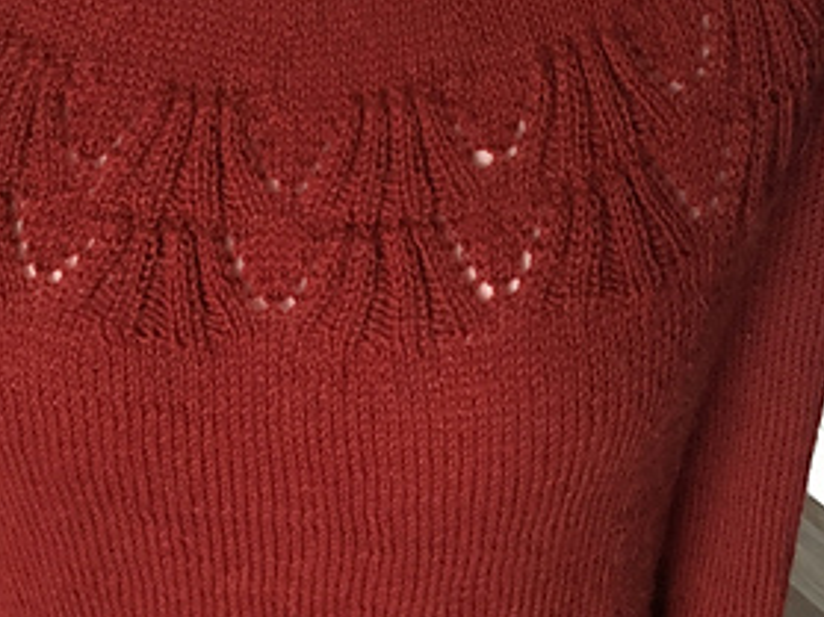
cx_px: 360
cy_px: 117
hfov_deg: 36.8
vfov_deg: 27.4
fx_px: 1237
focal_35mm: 52
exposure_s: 1/17
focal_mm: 4.15
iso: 250
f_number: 2.2
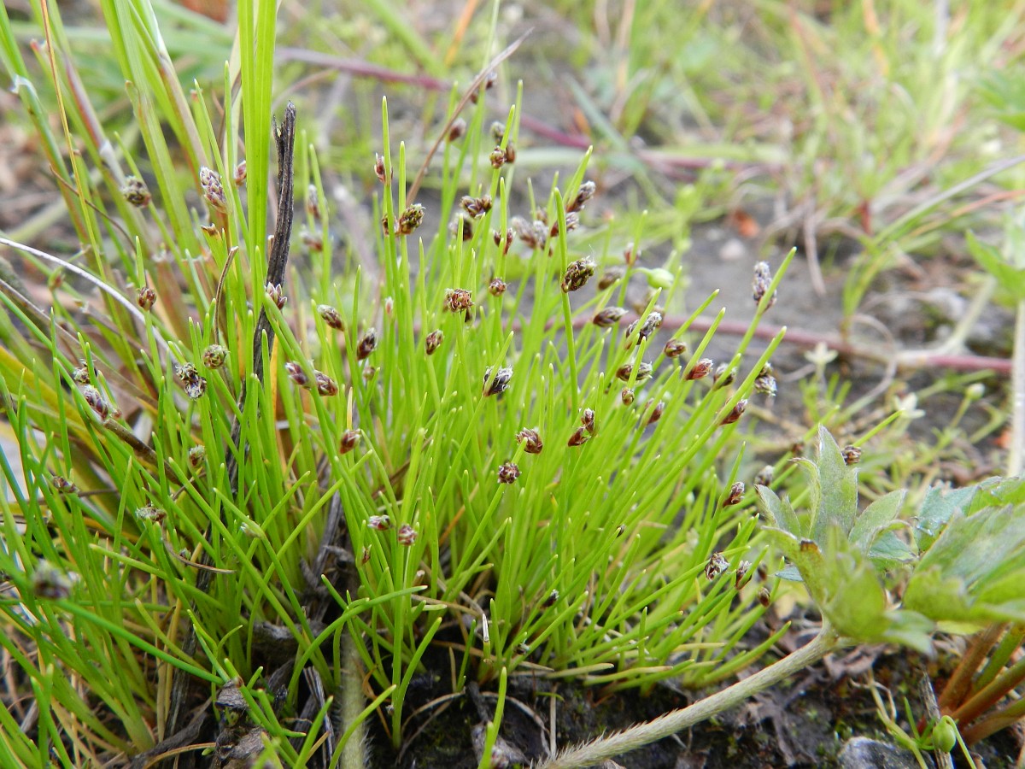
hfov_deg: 56.8
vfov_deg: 44.2
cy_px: 384
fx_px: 948
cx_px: 512
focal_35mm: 32
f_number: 3.7
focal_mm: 5.6
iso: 160
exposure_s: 1/80
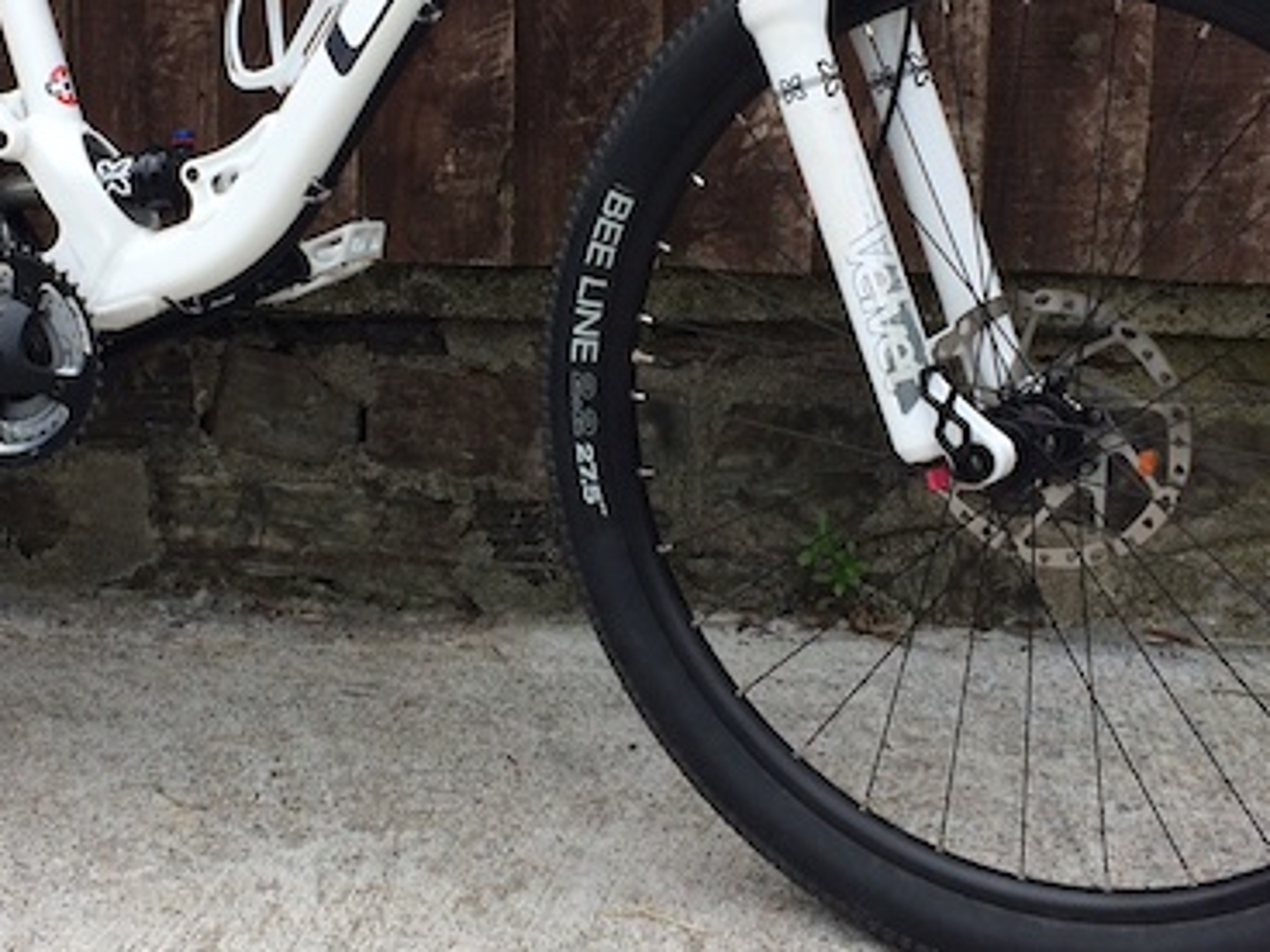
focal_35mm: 63
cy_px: 207
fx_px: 2311
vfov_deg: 23.0
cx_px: 376
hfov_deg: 30.4
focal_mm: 4.15
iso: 32
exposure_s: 1/1466
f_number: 2.2
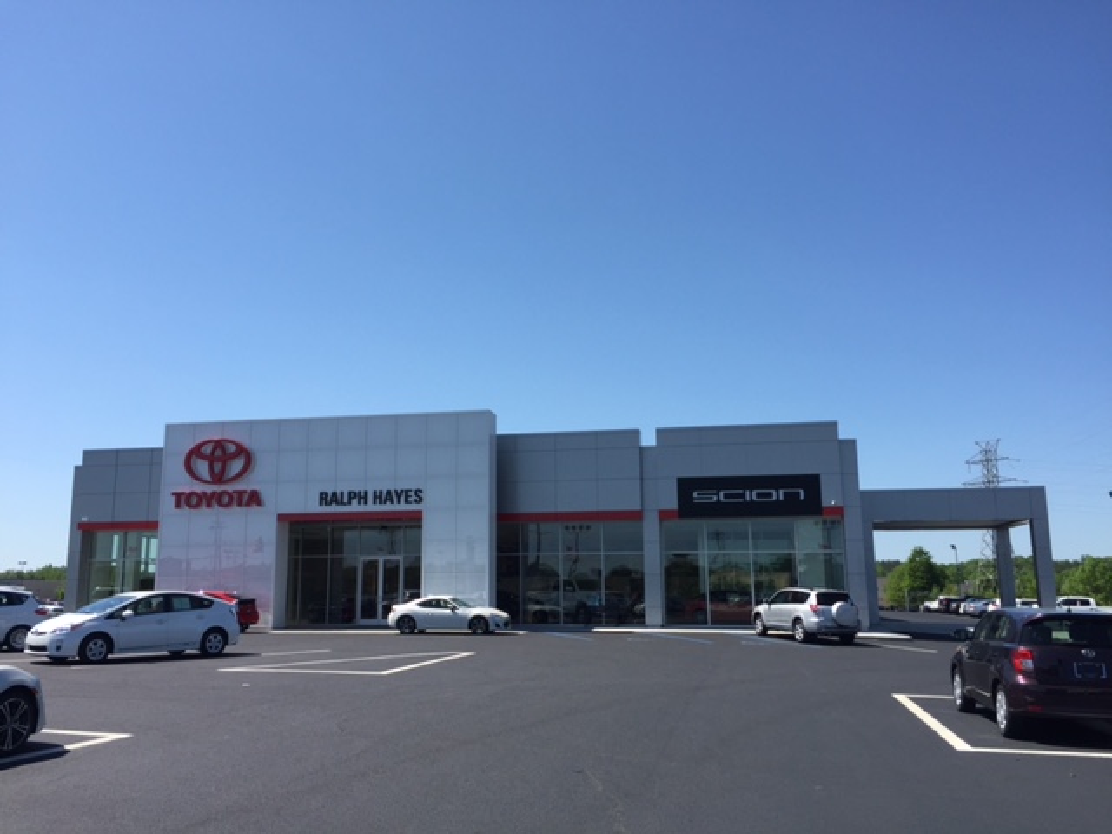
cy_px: 417
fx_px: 932
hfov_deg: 61.7
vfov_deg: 48.2
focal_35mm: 29
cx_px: 556
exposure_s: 1/1883
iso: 32
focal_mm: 4.15
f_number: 2.2
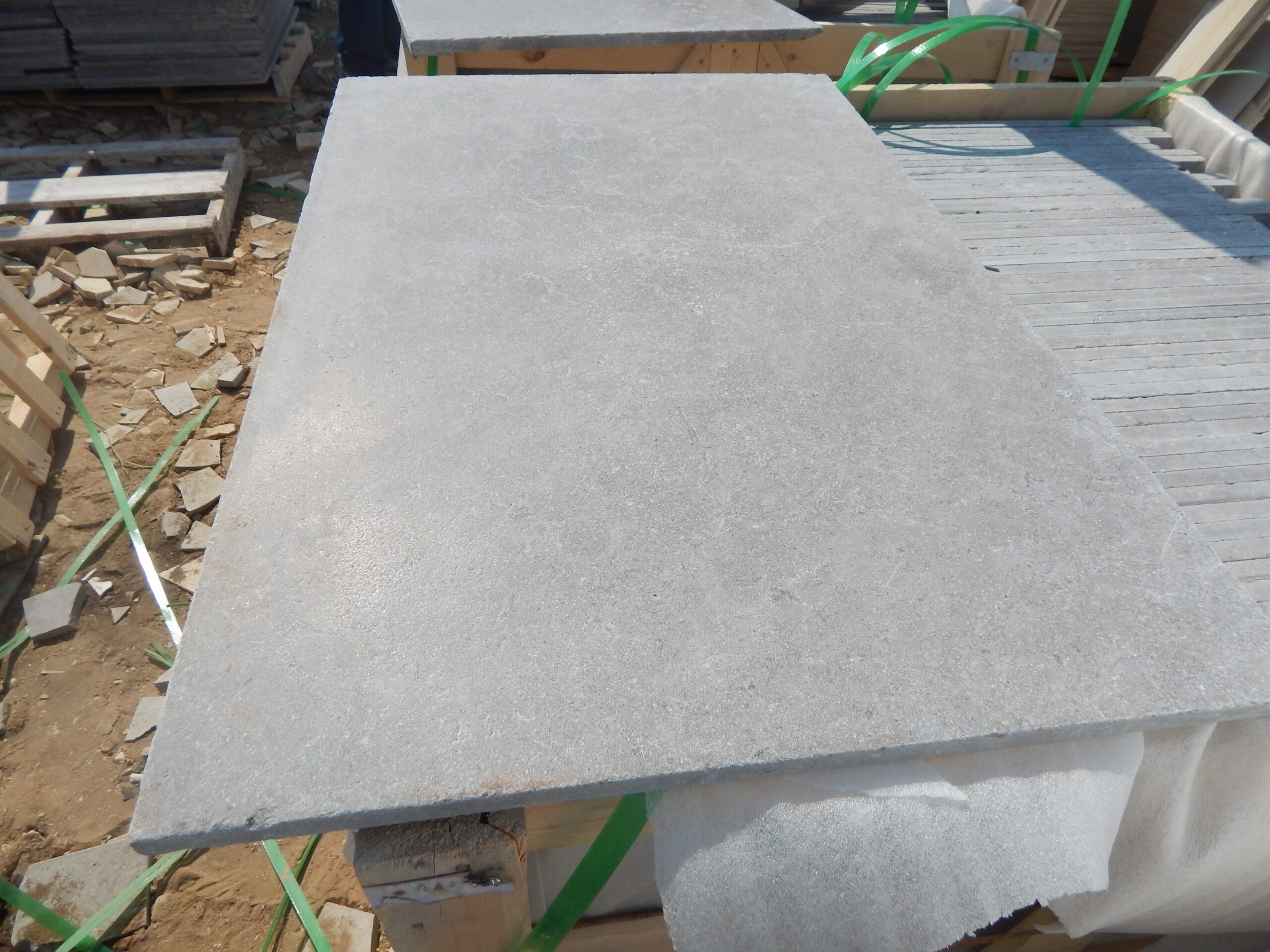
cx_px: 635
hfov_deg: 76.4
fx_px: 807
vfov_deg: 61.1
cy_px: 476
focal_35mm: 22
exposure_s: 1/1000
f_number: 6
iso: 125
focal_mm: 4
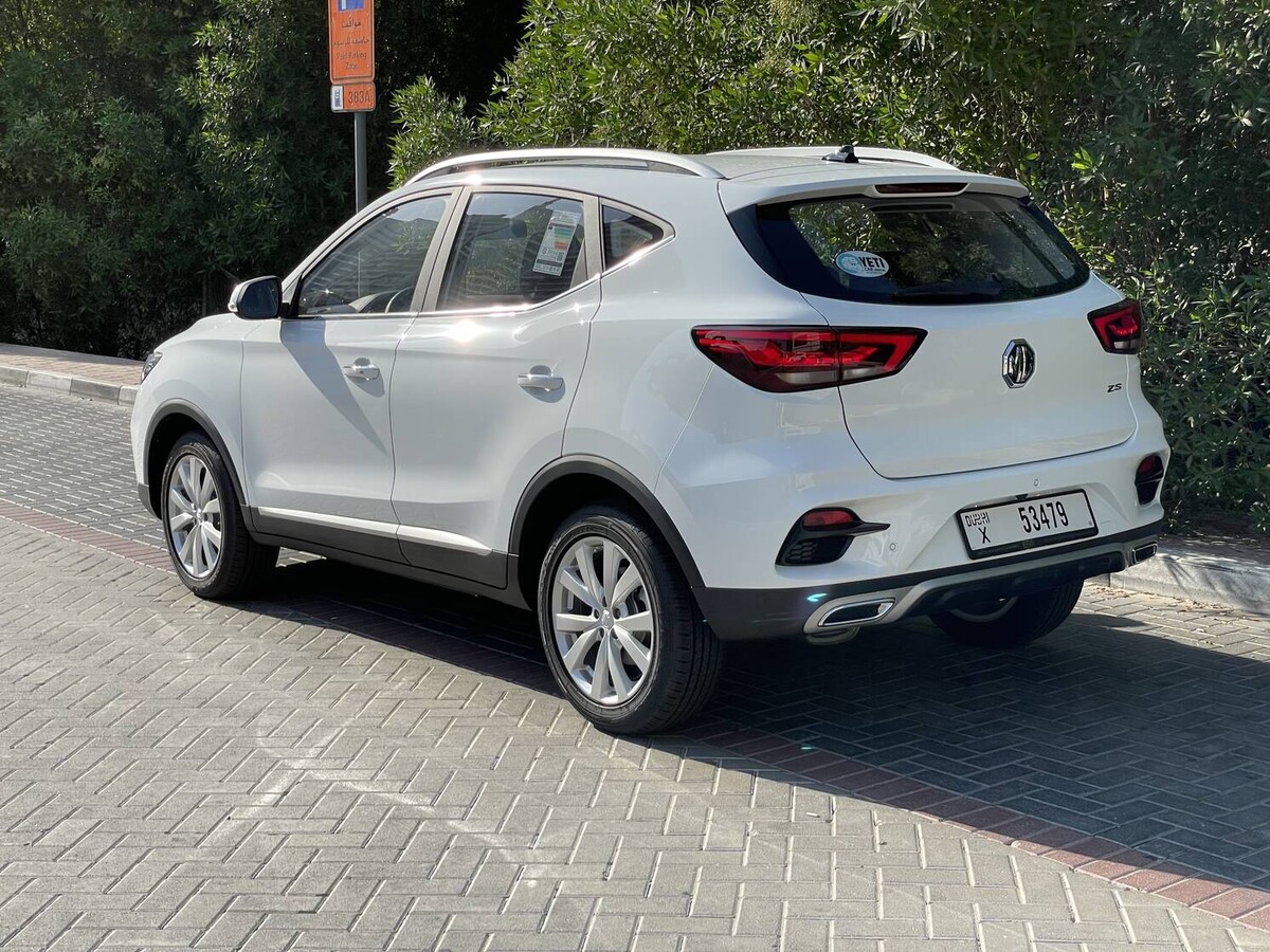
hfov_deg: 36.8
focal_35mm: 52
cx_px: 635
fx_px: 1908
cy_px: 476
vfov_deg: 28.0
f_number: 2
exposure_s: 1/1332
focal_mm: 6
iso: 25
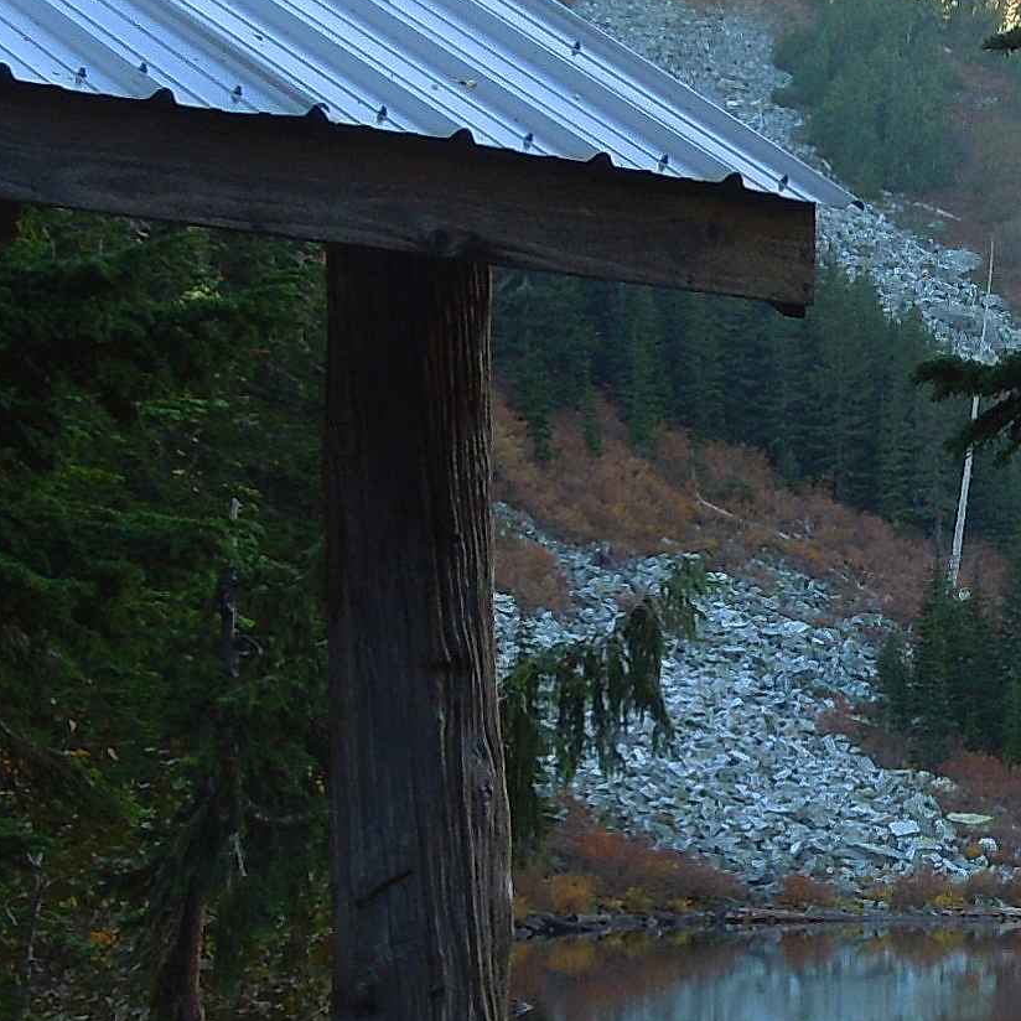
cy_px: 613
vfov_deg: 13.1
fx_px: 4438
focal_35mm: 133
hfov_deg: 13.0
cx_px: 983
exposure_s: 1/80
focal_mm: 5.6
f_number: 3.6
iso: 100
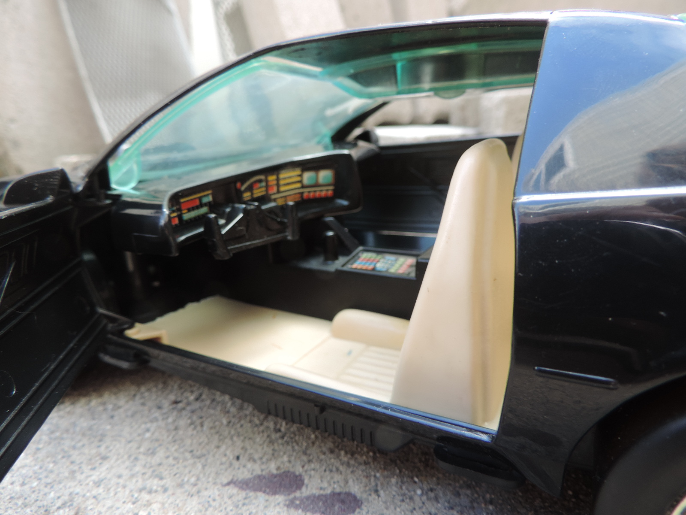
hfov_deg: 71.6
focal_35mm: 24
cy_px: 258
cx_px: 343
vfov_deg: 56.8
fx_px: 476
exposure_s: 1/40
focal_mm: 4.3
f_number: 3
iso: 80
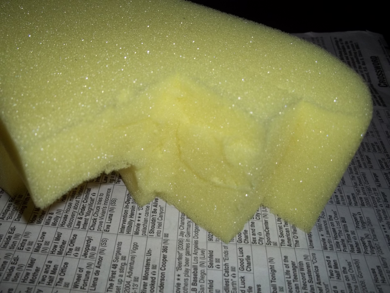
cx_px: 195
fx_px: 372
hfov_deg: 55.4
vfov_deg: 42.9
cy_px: 146
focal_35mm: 33
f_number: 3.3
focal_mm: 5.9
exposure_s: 1/60
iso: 64
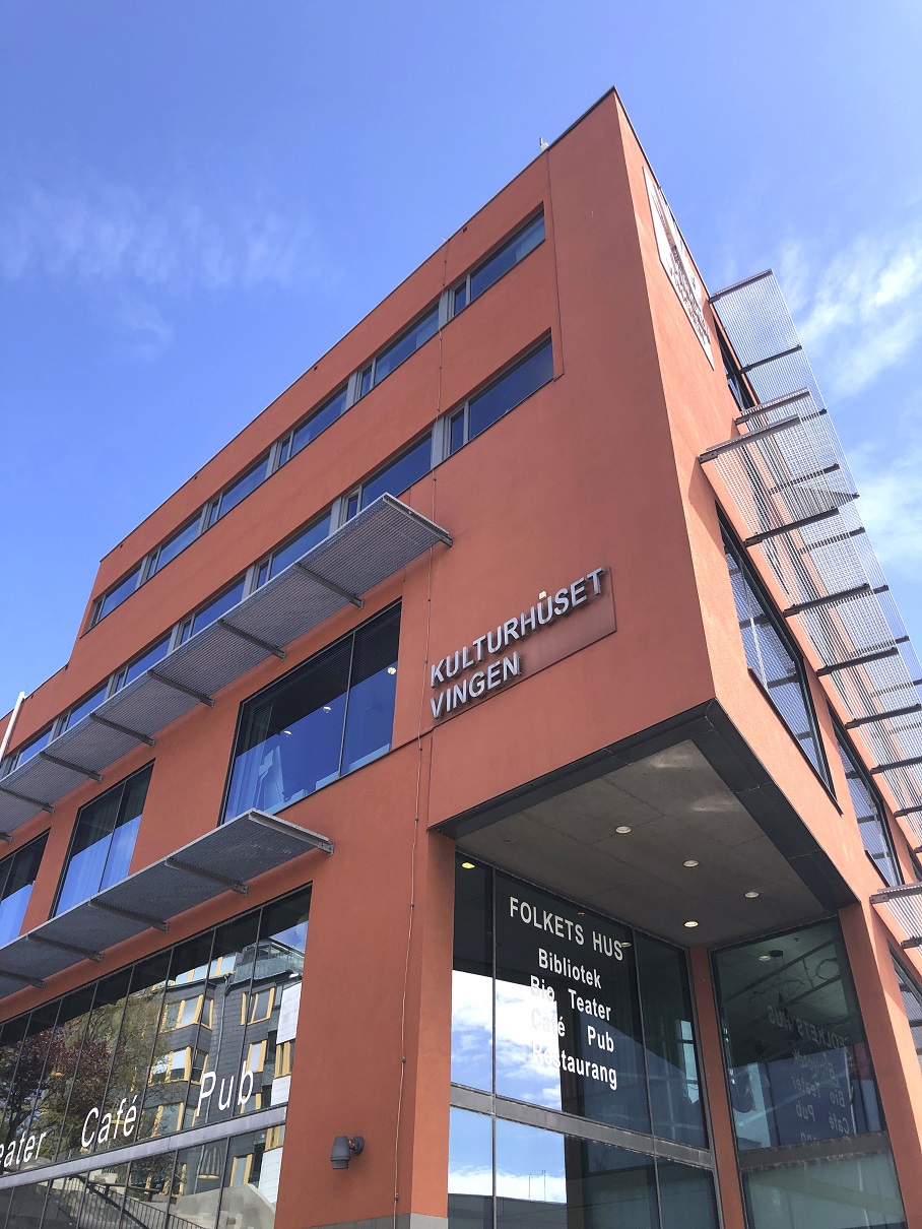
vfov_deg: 63.4
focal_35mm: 28
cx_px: 461
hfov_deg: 49.8
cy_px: 614
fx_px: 994
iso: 20
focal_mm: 3.99
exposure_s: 1/979
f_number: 1.8
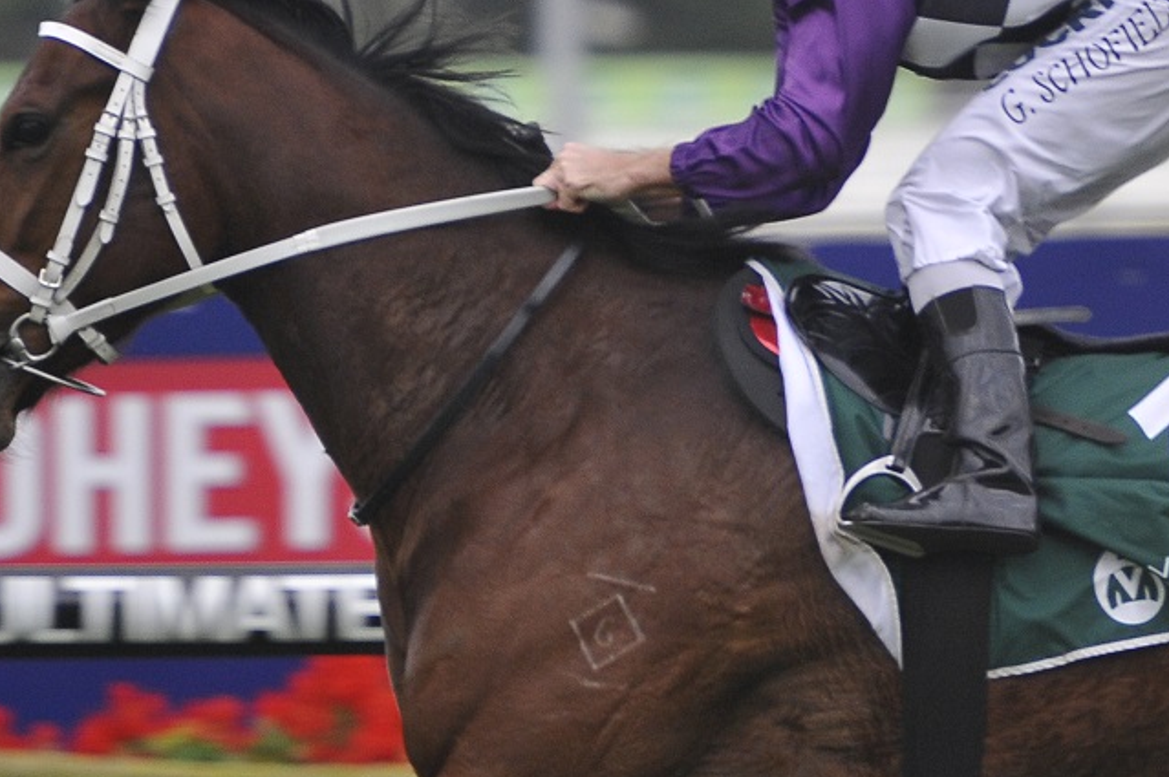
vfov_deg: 2.1
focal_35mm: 666
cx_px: 1097
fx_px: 21609
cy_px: 623
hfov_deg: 3.1
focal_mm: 250
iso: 1600
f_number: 5.6
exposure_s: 1/640
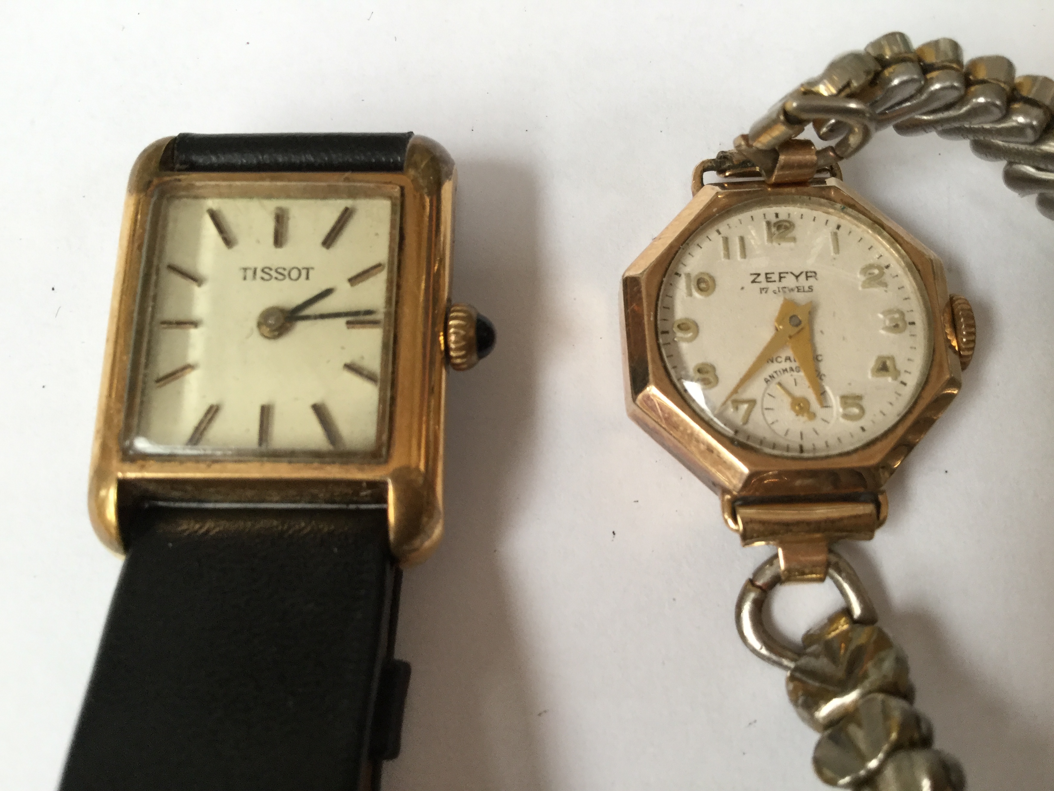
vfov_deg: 45.4
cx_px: 527
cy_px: 396
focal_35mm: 31
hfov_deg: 58.4
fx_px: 944
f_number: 2.4
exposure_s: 1/33
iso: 32
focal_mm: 3.3
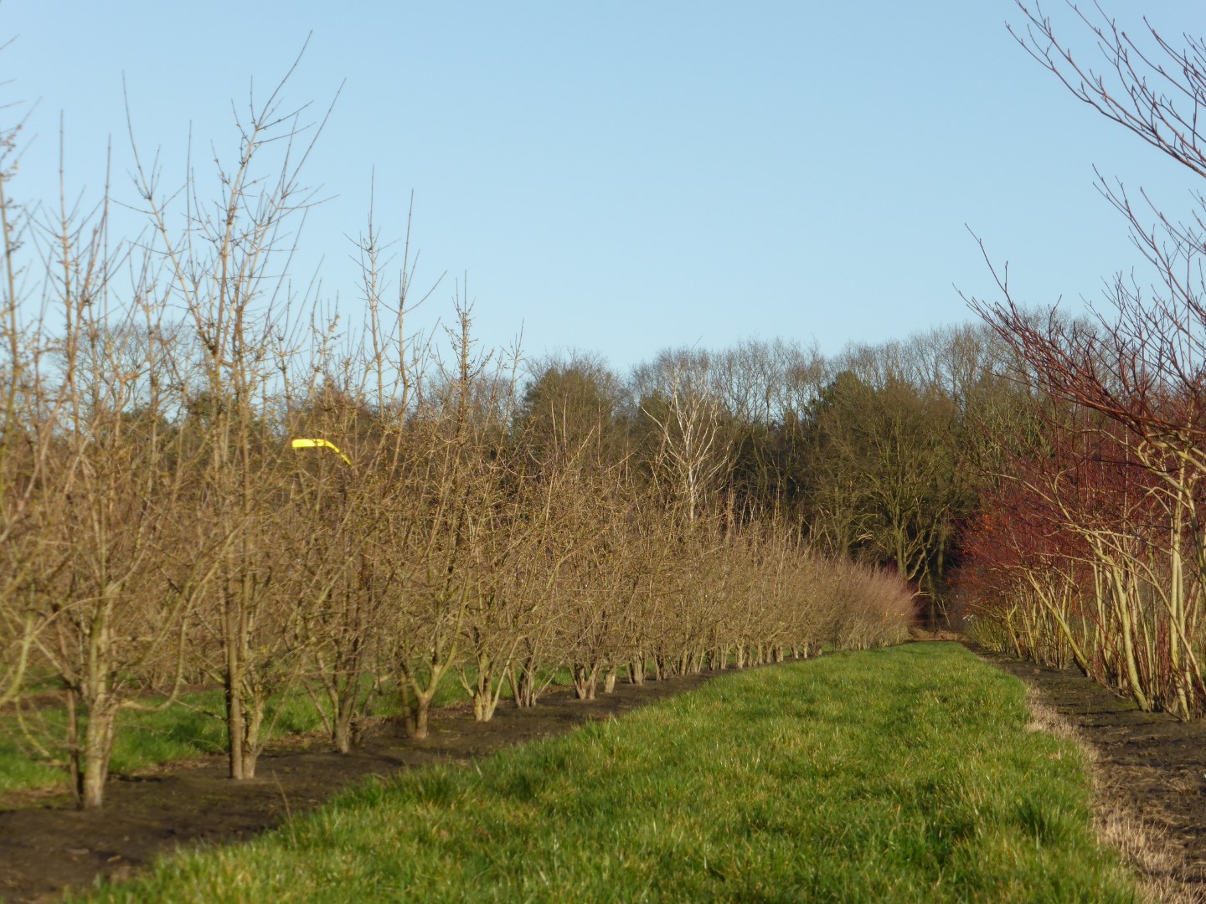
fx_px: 3554
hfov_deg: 19.3
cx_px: 603
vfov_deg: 14.5
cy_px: 452
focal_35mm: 102
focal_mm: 18.2
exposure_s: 1/400
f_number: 5.3
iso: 100
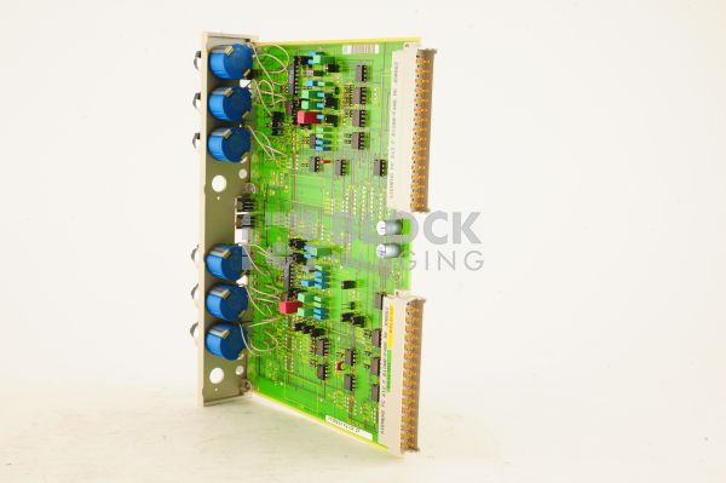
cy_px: 242
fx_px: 1007
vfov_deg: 26.9
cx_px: 363
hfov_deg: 39.6
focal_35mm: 50
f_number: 14
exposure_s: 1/160
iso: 1600
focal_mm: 50
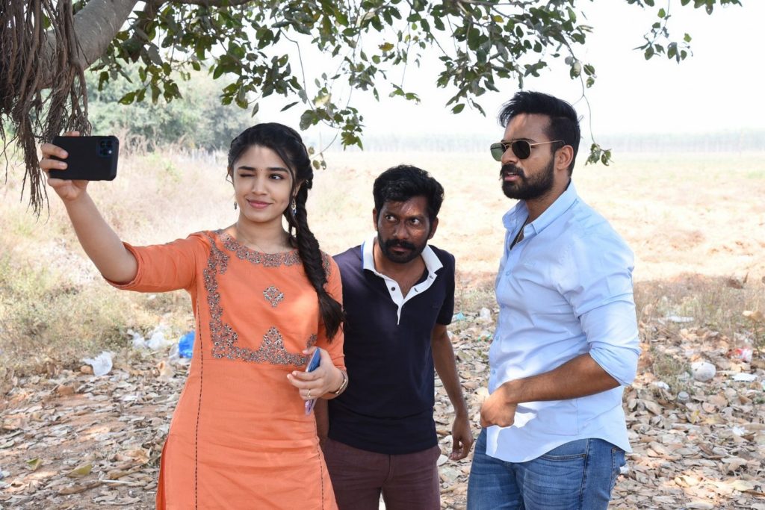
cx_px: 382
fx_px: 1063
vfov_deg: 27.0
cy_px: 255
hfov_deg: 39.6
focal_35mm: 50
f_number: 9
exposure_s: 1/125
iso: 500
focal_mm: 50
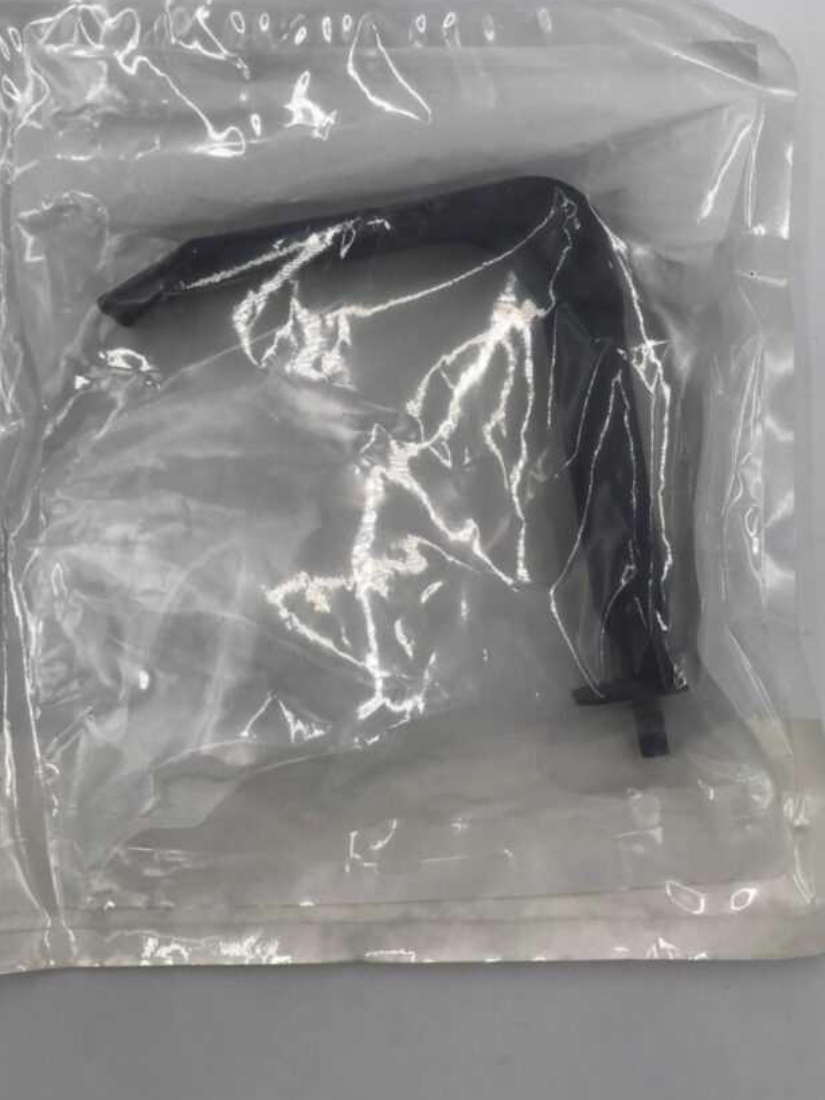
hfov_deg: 40.7
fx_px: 1112
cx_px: 407
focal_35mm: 35
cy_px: 463
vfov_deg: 52.4
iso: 20
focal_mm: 3.99
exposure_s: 1/224
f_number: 1.8
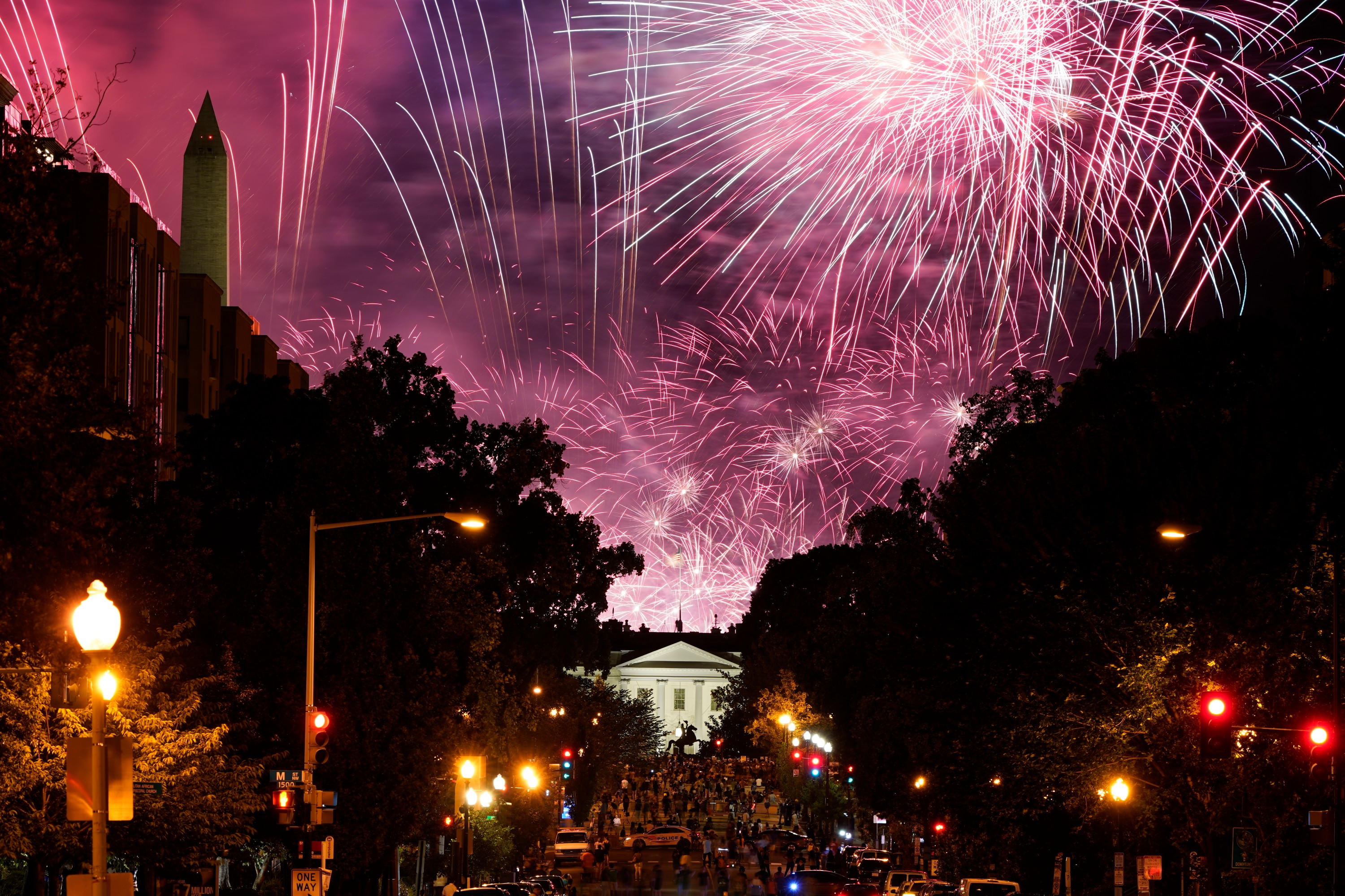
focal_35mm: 200
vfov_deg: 6.9
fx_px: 7472
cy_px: 448
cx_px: 672
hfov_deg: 10.3
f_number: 11
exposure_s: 3.2
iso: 100
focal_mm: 200
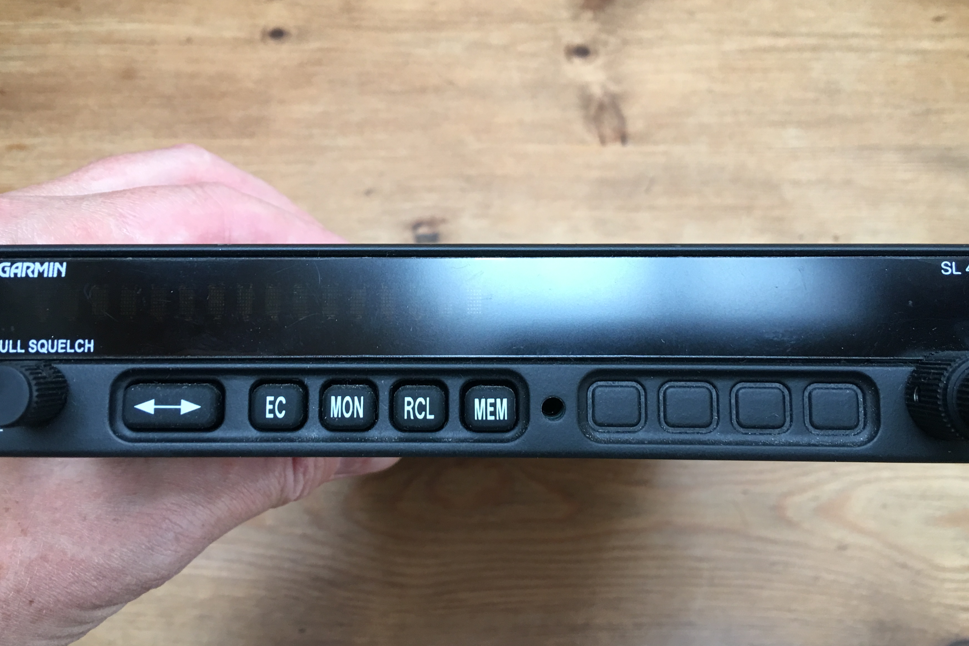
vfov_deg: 37.7
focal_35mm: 35
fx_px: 942
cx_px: 485
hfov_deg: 54.4
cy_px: 262
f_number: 2.2
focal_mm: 4.15
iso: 50
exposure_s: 1/33
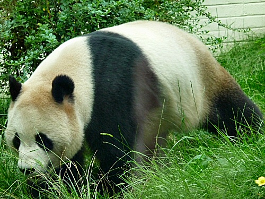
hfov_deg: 7.7
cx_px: 132
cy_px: 100
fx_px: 1960
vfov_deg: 5.8
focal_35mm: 256
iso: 400
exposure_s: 1/200
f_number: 4.9
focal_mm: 44
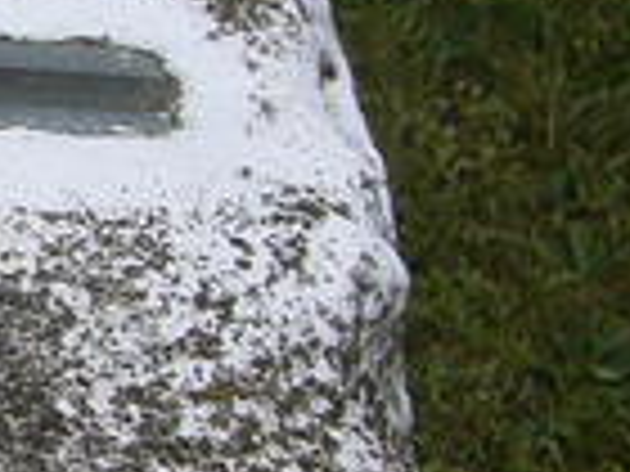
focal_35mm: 196
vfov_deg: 7.6
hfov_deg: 9.4
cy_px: 148
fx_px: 3567
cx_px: -693
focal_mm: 5.8
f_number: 5.6
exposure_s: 1/400
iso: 80
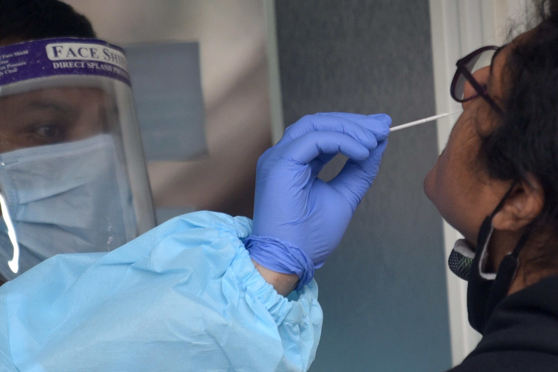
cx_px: 354
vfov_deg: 4.1
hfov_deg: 6.1
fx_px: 5256
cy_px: 228
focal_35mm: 339
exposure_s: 1/500
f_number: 2.8
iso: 500
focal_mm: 200
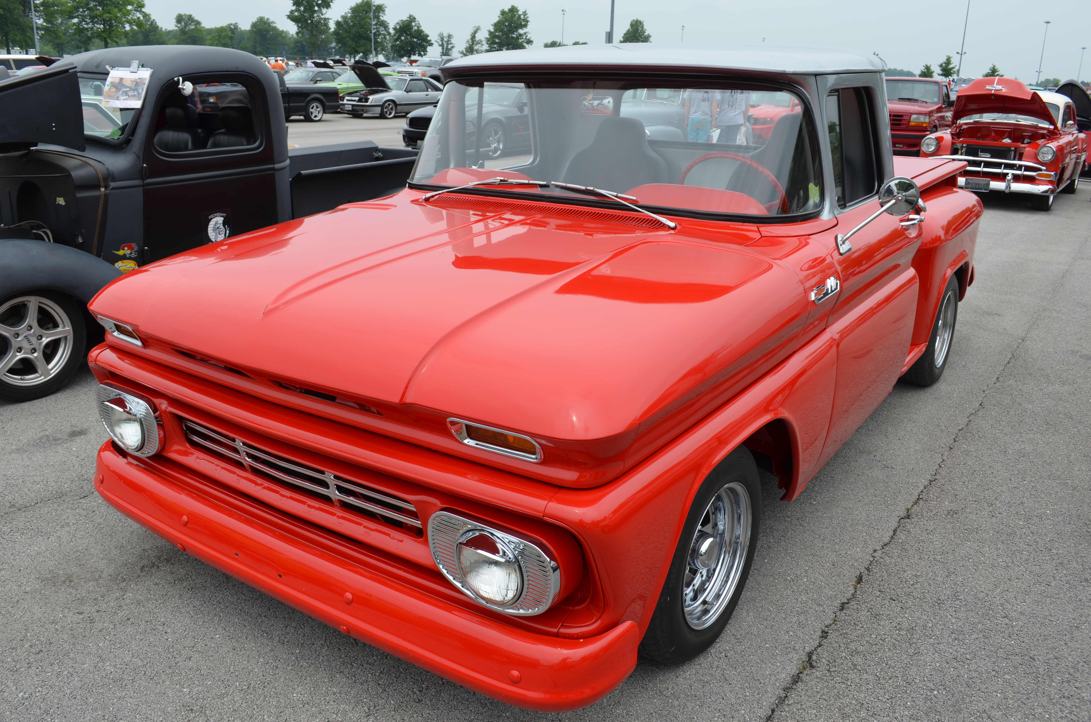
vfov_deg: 43.4
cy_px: 361
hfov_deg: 62.0
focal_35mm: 30
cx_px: 546
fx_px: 907
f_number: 8
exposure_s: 1/250
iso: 140
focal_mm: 20
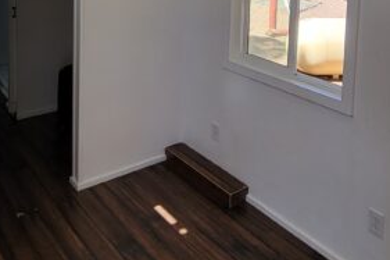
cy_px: -26
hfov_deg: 51.9
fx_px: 401
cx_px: 186
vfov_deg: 31.8
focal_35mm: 37
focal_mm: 2.2
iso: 64
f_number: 2.2
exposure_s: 1/120
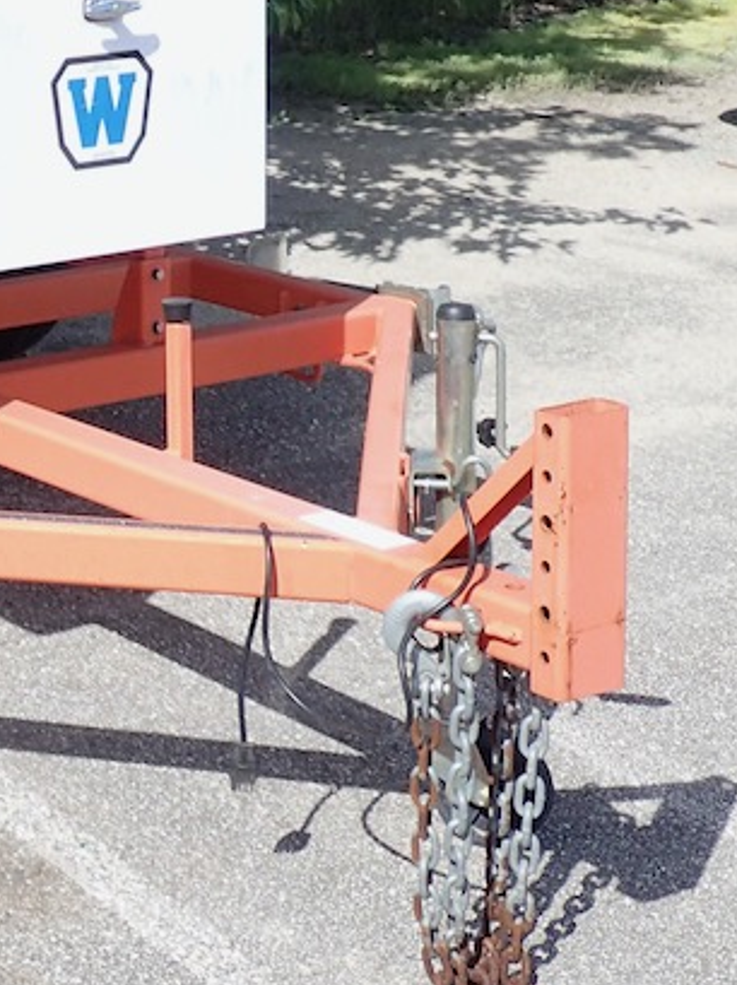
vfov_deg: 20.4
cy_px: 72
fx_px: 2673
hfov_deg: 14.7
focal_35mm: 94
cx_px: -320
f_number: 2.3
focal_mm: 5.5
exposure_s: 1/1600
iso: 100
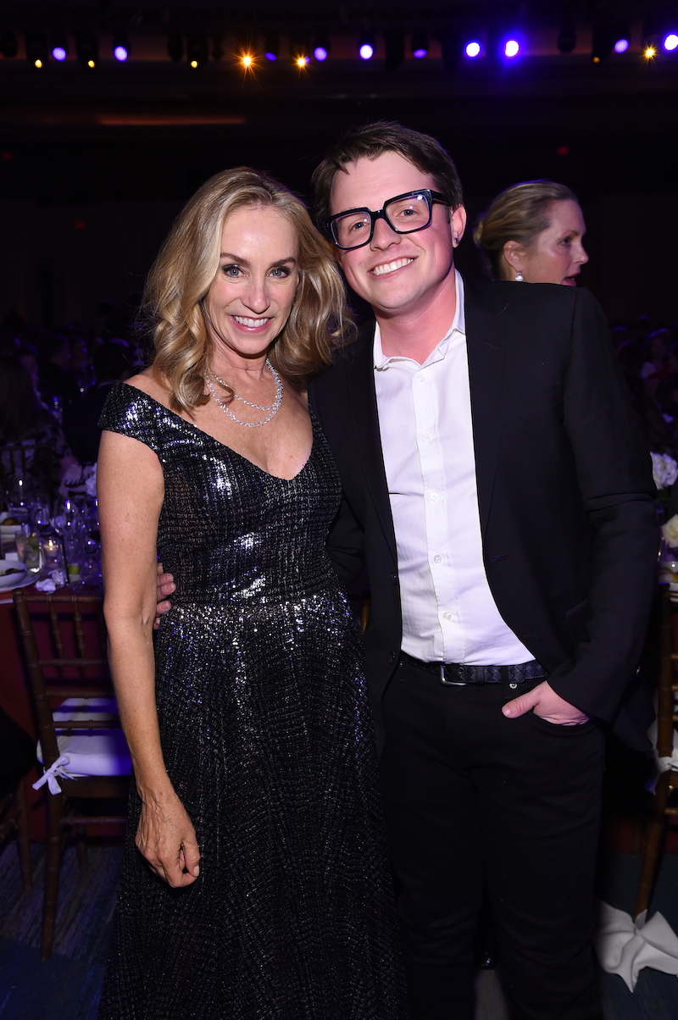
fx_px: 963
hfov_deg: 38.8
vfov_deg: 55.8
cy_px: 510
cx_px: 339
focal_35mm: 34
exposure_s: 1/250
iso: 2500
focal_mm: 34
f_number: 6.3
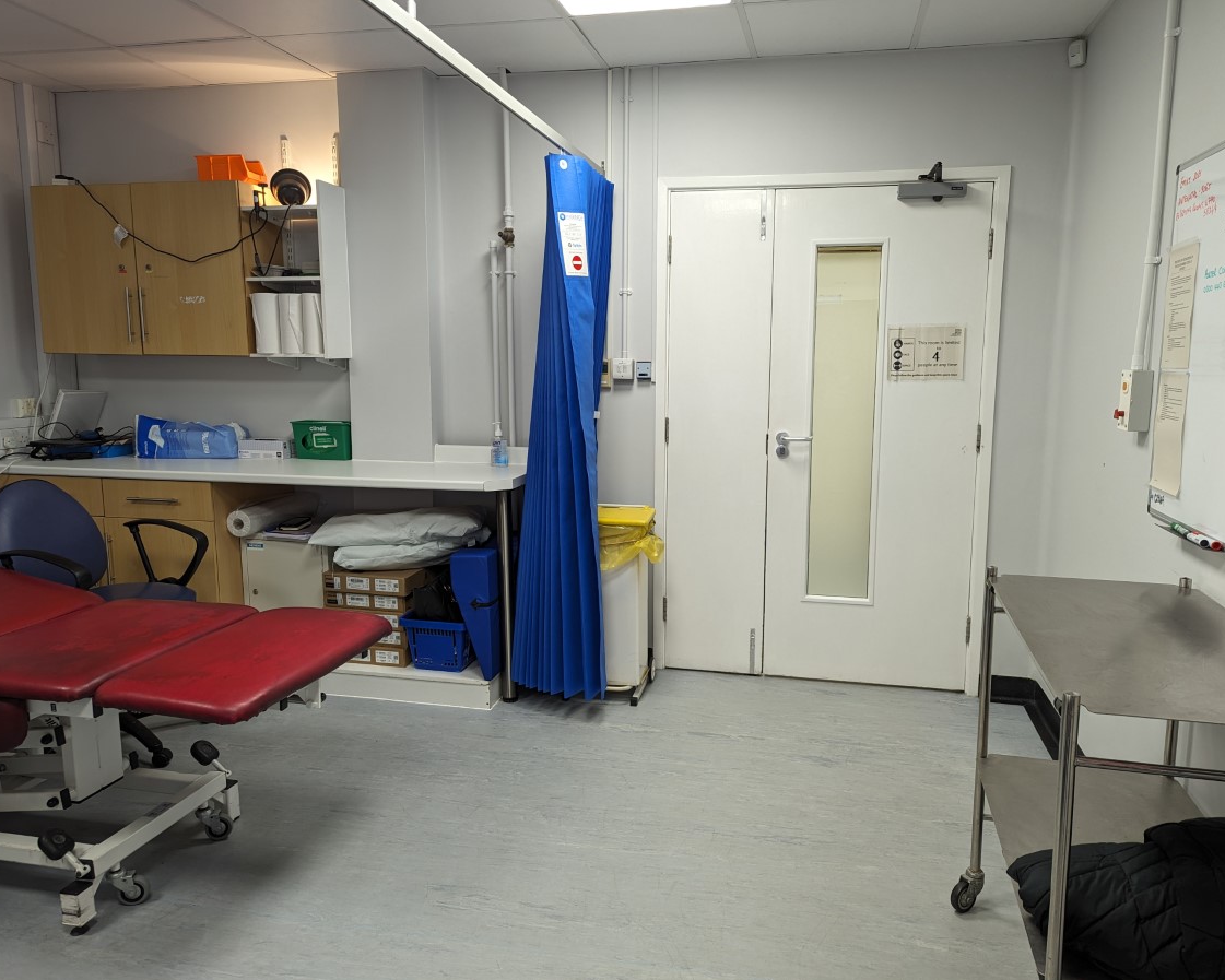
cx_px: 640
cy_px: 491
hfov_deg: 68.1
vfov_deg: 56.8
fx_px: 906
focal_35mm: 25
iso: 57
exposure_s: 1/50
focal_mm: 6.81
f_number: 1.85
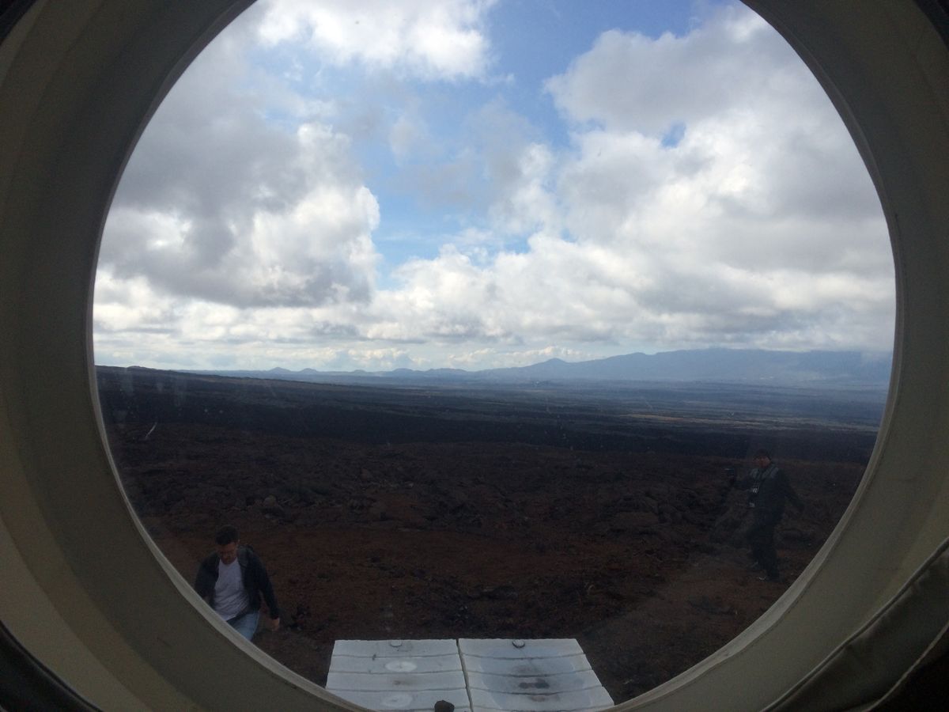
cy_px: 356
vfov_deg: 48.2
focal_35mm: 29
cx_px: 474
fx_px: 795
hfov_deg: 61.7
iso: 32
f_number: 2.2
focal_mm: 4.15
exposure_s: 1/2740
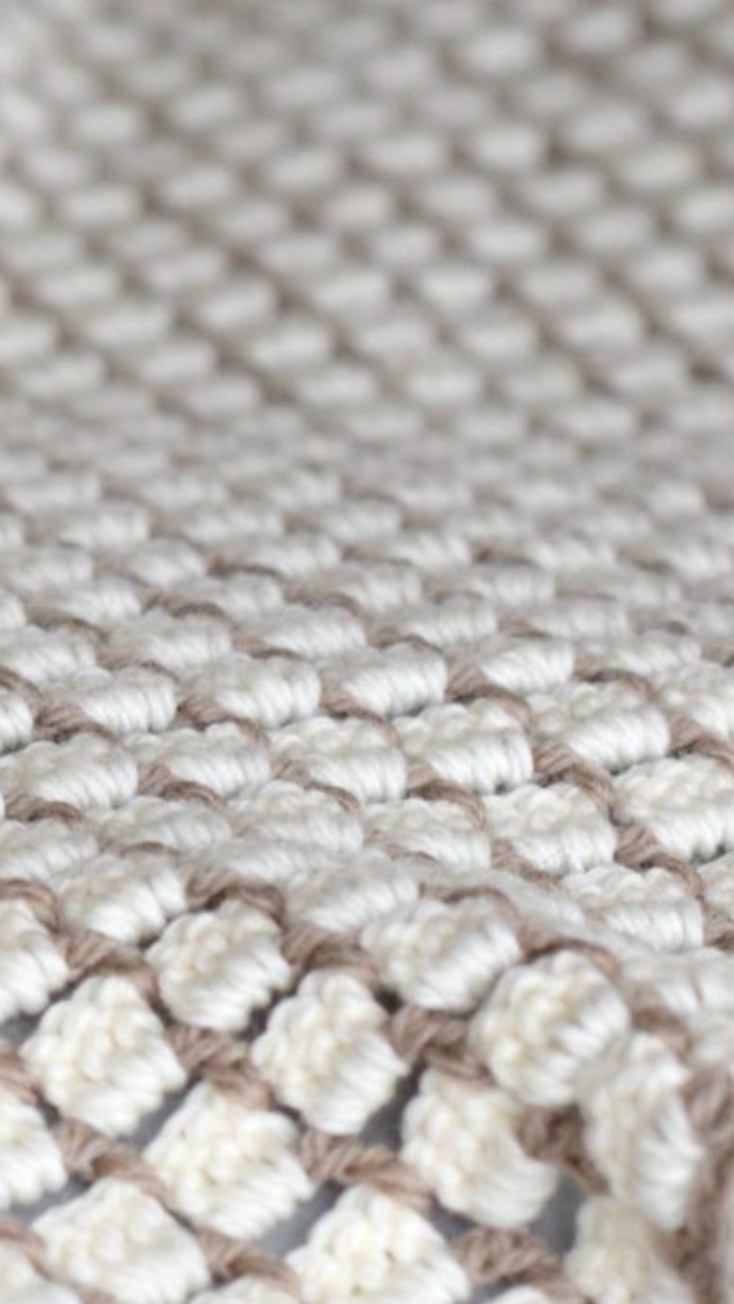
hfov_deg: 4.1
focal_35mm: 298
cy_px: 608
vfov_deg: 7.2
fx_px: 10317
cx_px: -207
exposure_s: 1/250
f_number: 4
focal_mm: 85
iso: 800
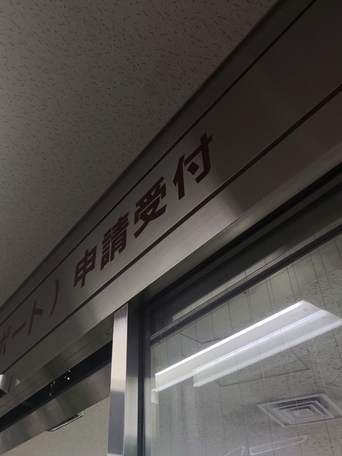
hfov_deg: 37.4
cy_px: 225
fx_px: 487
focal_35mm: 37
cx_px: 72
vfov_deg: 50.1
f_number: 1.79
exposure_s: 1/120
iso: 113
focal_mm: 4.71
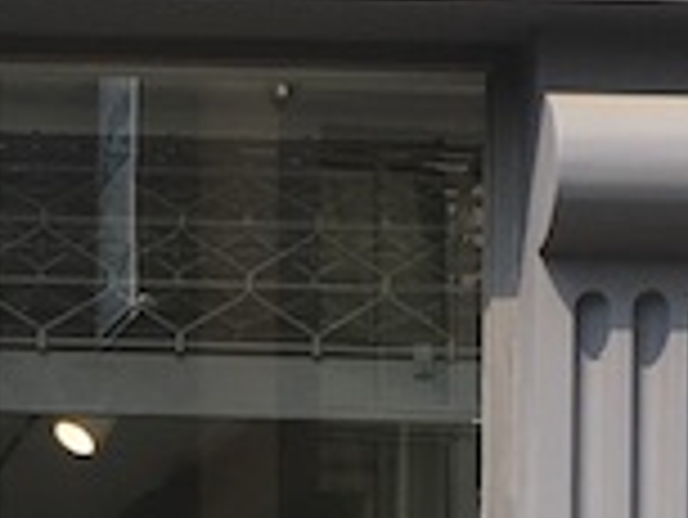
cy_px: 991
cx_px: -270
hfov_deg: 9.9
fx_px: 3859
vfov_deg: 7.4
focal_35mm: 194
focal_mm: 4.15
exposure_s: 1/452
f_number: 2.2
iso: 25
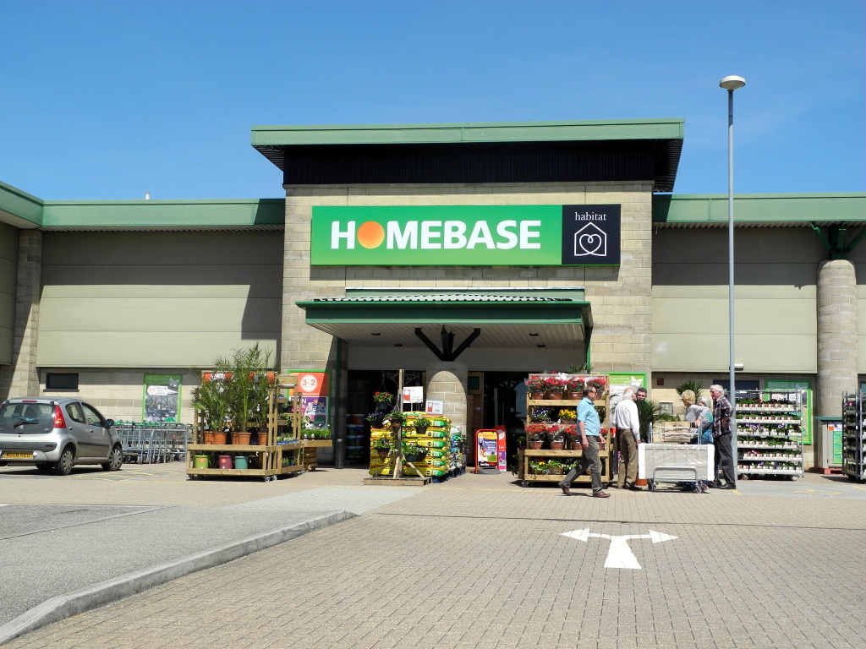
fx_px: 1251
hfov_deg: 38.2
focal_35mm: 50
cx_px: 433
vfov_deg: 29.1
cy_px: 324
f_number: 4.5
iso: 100
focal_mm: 10.7
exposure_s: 1/1000
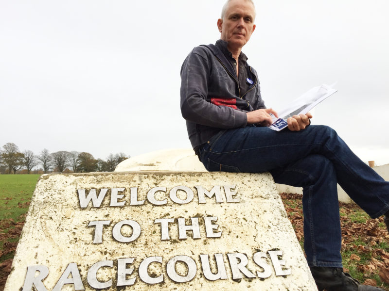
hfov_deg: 61.7
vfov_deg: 48.2
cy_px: 146
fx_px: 326
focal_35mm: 29
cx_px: 194
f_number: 2.2
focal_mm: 4.15
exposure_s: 1/152
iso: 32
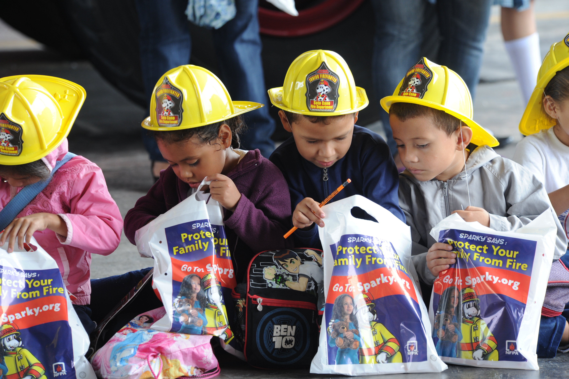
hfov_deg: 8.6
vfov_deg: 5.7
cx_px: 284
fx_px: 3791
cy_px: 190
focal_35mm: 240
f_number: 6.3
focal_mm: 240
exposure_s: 1/160
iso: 800
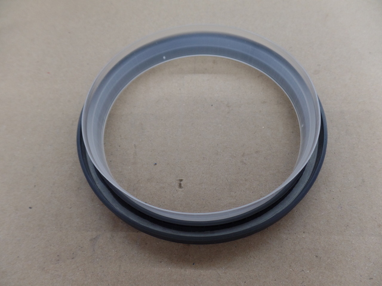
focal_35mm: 23
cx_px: 191
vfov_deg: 58.9
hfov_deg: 73.9
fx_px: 254
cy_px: 143
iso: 160
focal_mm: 4.1
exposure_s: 1/30
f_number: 2.8
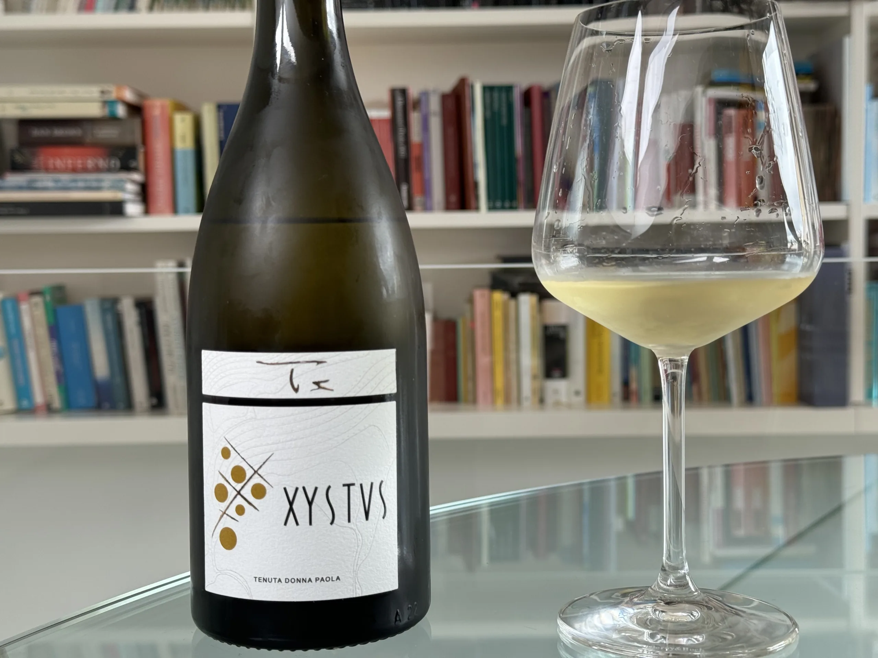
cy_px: 329
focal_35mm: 48
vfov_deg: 30.3
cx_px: 439
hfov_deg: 39.7
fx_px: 1217
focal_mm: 6.76
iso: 100
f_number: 1.78
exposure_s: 1/160
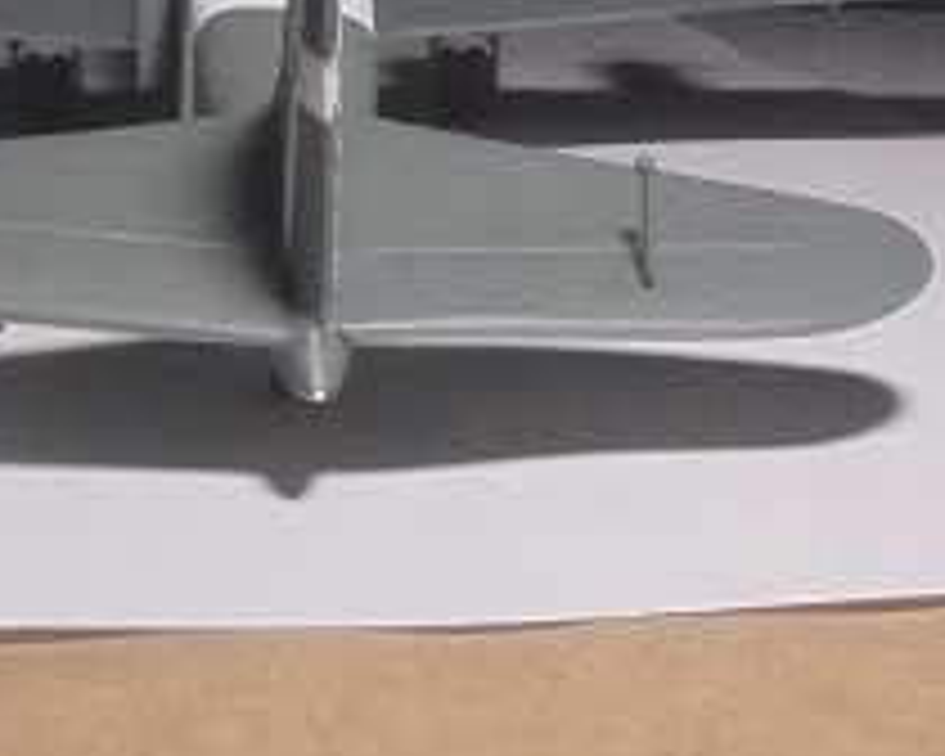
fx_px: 1902
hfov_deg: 27.6
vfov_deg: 22.3
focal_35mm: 68
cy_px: 191
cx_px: 279
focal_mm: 4.6
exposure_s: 1/125
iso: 500
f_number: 3.5
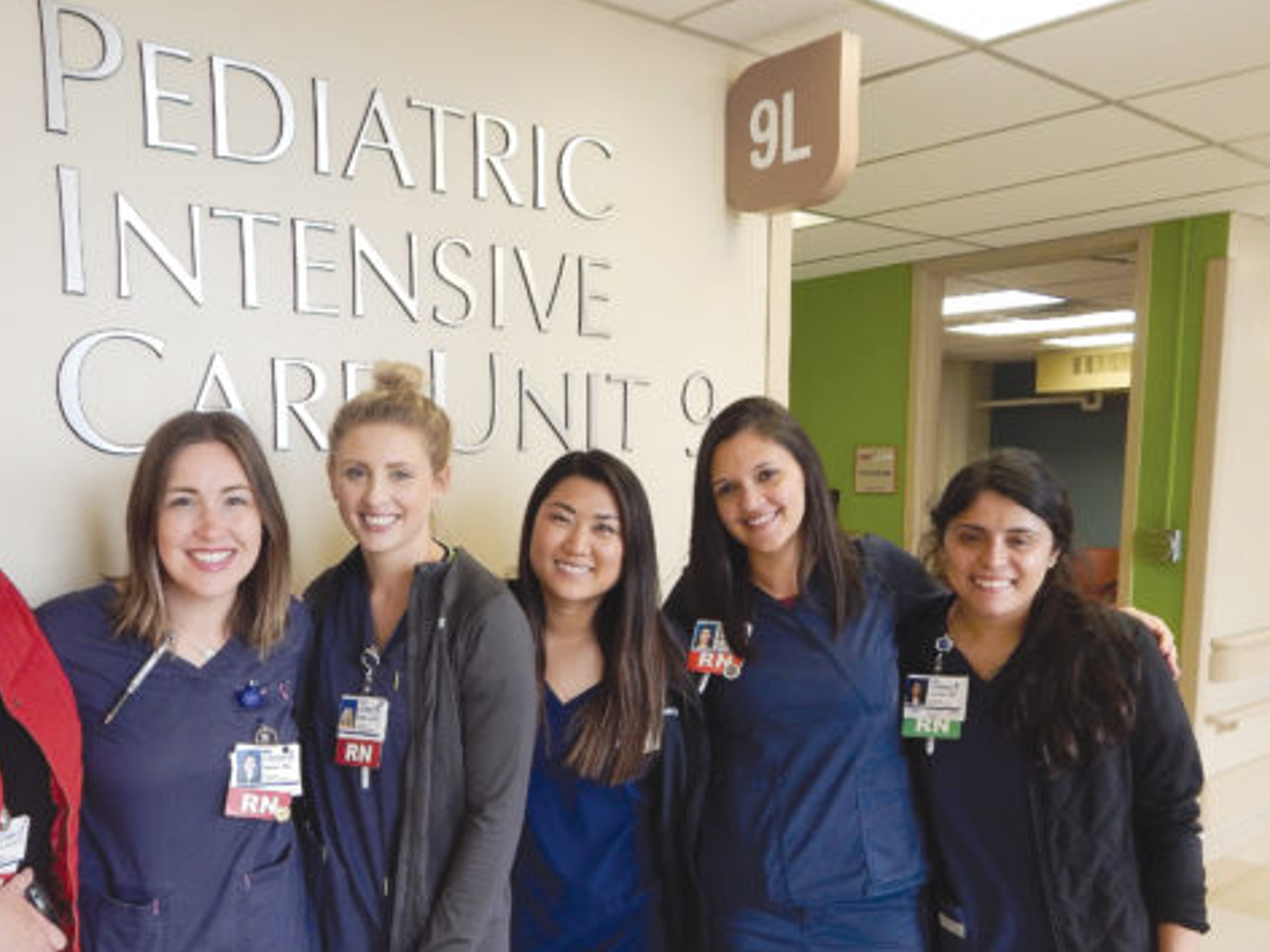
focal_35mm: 30
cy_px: 620
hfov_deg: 59.5
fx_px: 1101
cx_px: 517
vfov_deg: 46.2
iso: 180
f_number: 3
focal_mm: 4
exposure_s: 1/30
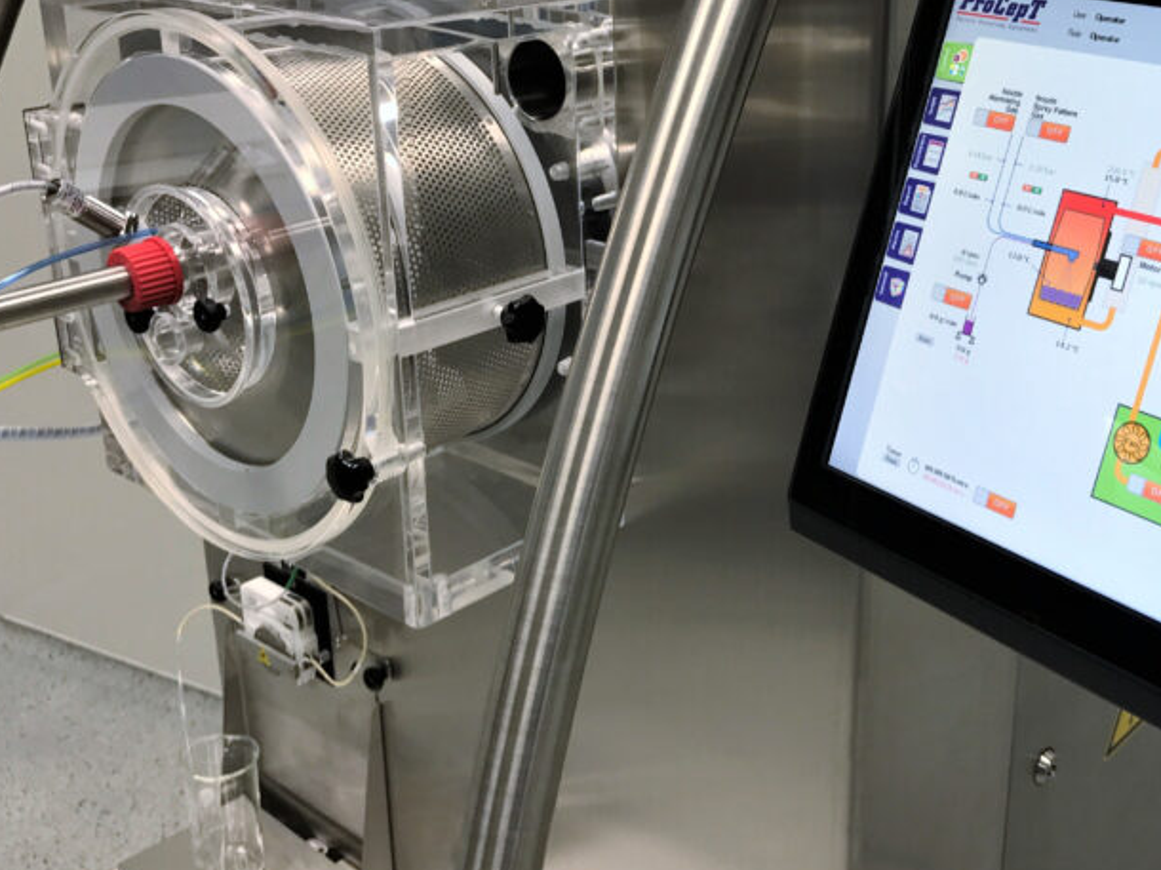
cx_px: 695
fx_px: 1509
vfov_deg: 32.1
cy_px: 365
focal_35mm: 45
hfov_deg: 41.9
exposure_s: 1/50
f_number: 1.8
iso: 25
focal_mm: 3.99
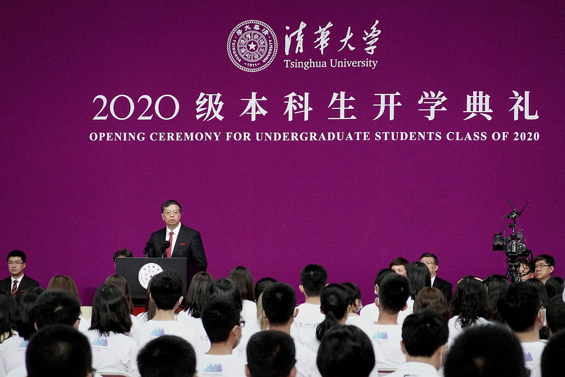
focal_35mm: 200
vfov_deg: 6.9
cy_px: 188
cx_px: 282
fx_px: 3139
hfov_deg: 10.3
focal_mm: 72
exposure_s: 1/125
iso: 2000
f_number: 4.5
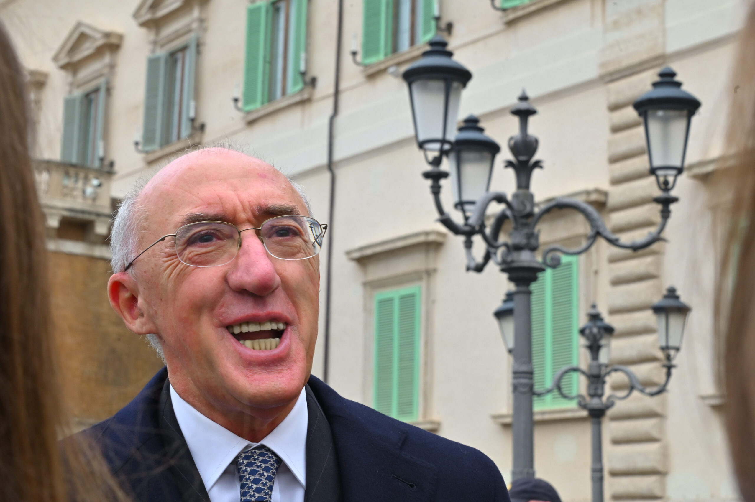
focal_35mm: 72
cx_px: 378
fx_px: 1509
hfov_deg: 28.1
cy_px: 251
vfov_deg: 18.9
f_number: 14
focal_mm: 72
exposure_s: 1/320
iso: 1000
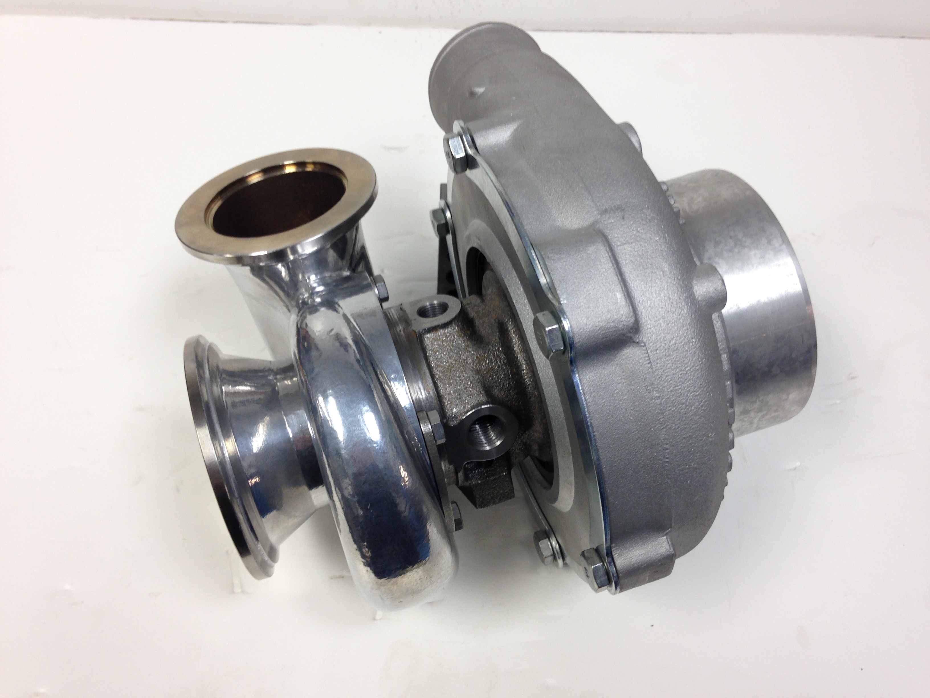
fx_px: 887
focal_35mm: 33
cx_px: 465
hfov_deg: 55.4
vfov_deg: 42.9
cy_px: 349
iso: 50
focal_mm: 4.12
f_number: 2.4
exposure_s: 1/24
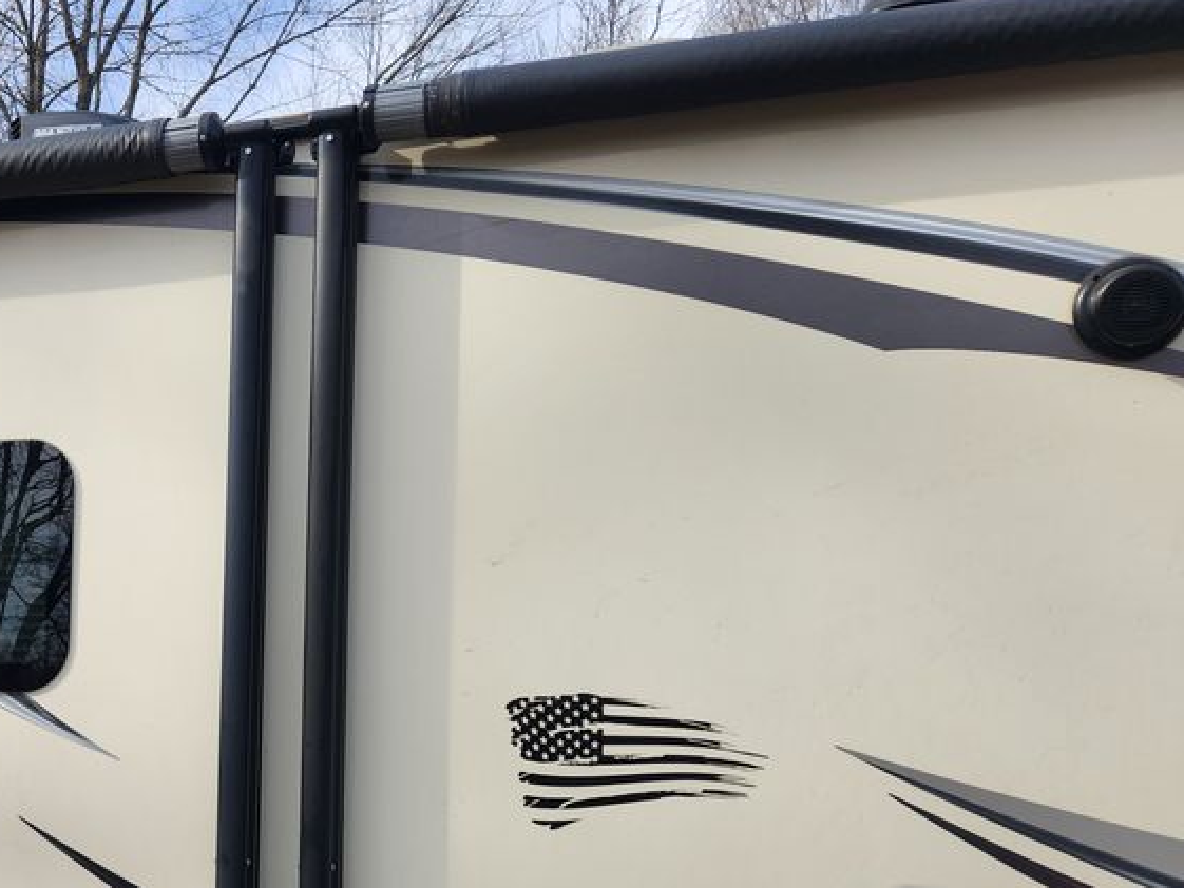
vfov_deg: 33.3
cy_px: 719
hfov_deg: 42.0
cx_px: 171
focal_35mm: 42
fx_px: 1437
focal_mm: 5.4
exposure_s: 1/1008
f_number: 1.8
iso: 20
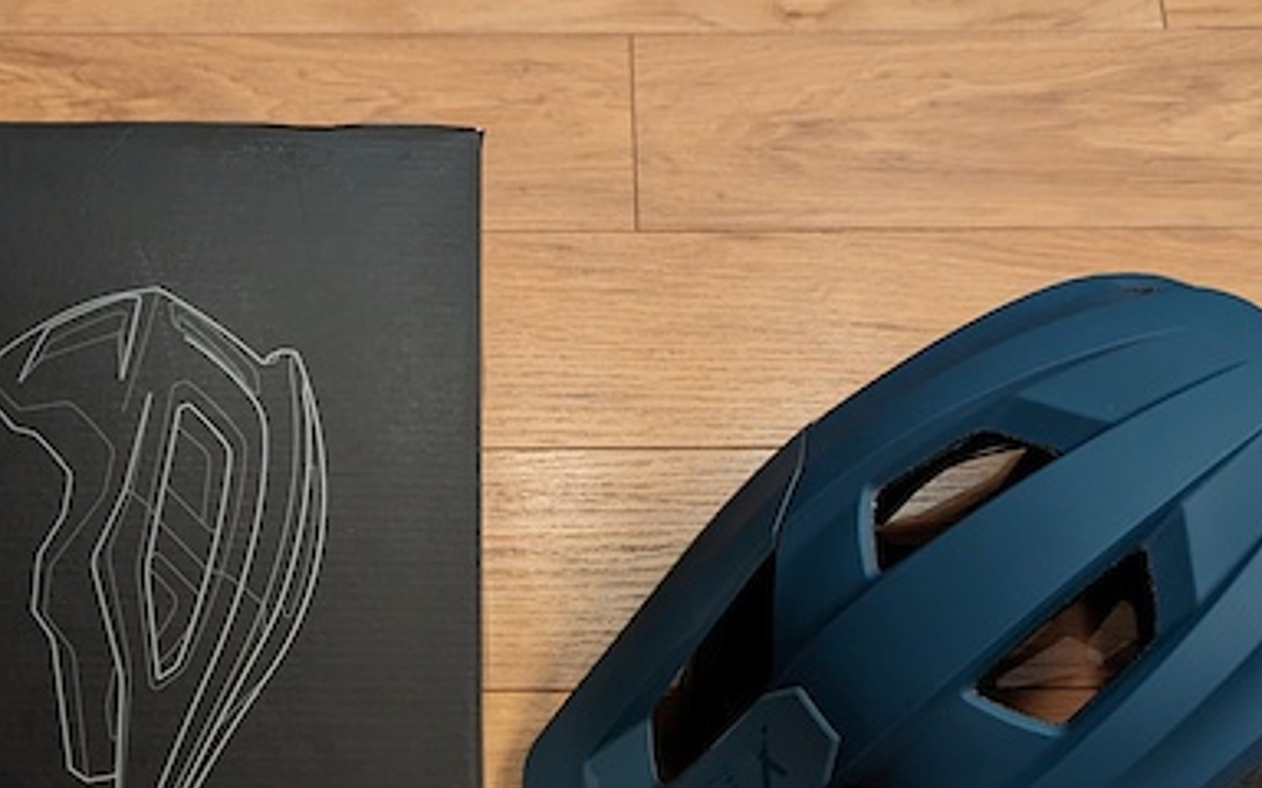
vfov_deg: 23.3
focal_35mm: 53
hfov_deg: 38.0
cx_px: 486
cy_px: 814
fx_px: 1823
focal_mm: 6.81
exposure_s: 1/23.8
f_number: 1.85
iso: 775
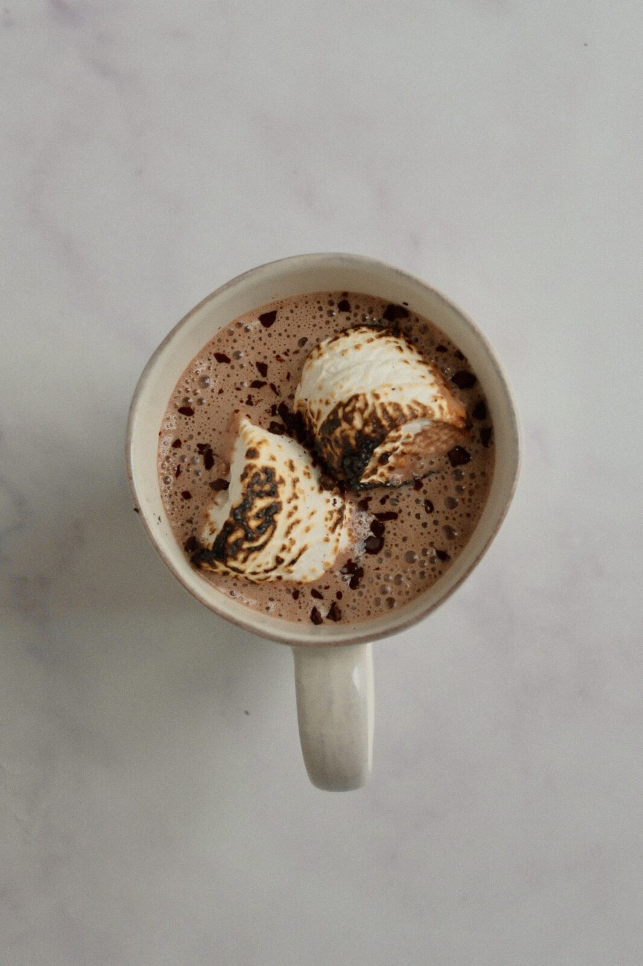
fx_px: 938
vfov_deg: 54.4
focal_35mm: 35
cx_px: 322
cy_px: 483
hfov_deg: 37.8
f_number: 4
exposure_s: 1/220
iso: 500
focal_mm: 23
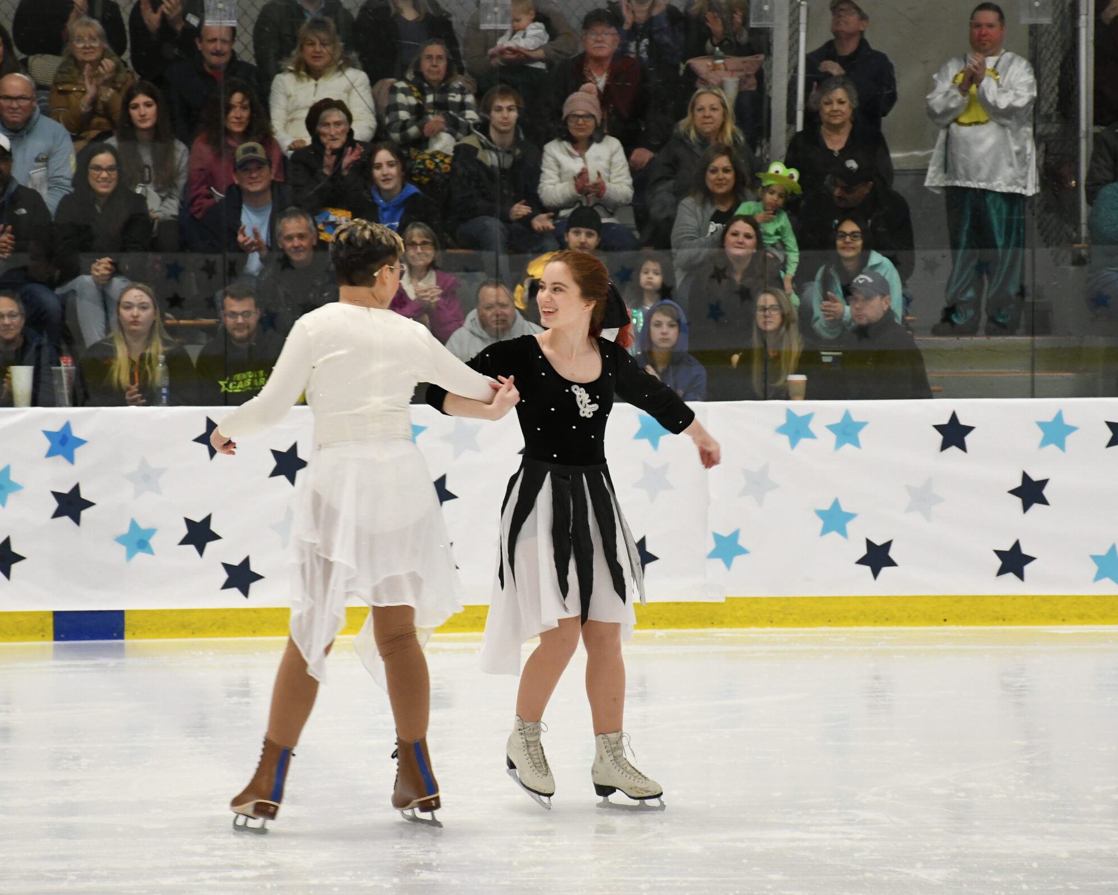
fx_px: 6022
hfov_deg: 10.6
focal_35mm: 182
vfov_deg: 8.5
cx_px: 577
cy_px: 435
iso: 2500
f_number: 6.3
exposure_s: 1/160
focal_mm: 100
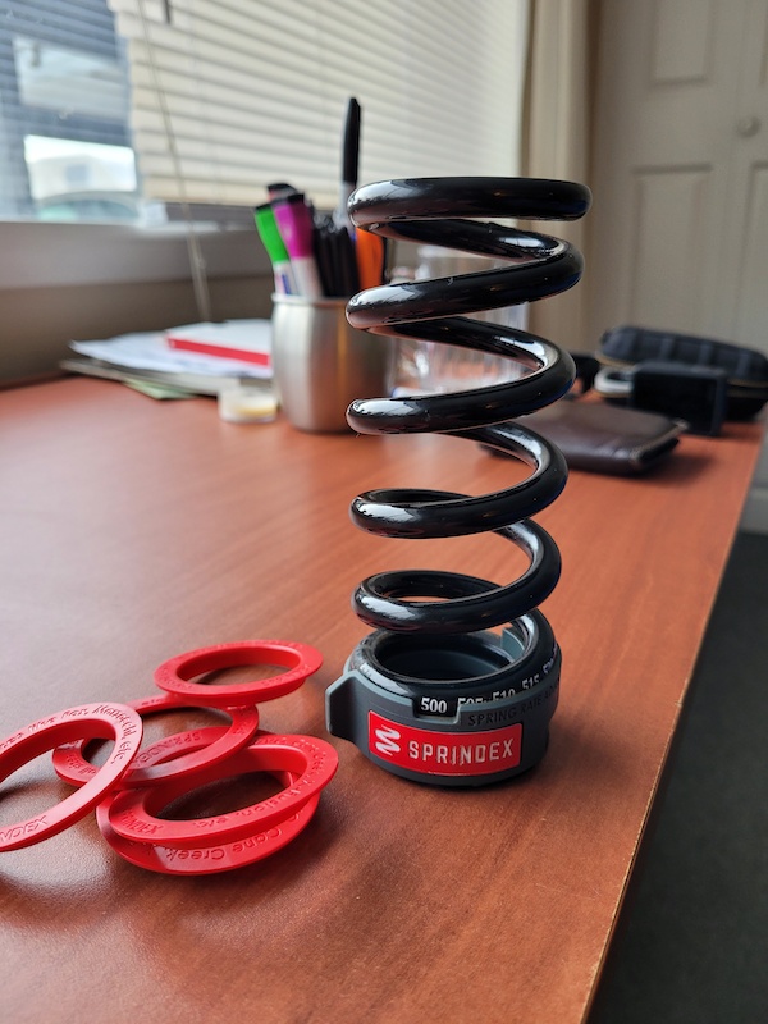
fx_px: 769
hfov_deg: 53.1
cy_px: 512
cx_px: 384
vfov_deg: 67.3
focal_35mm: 26
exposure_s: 1/119
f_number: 1.8
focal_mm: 5.4
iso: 160
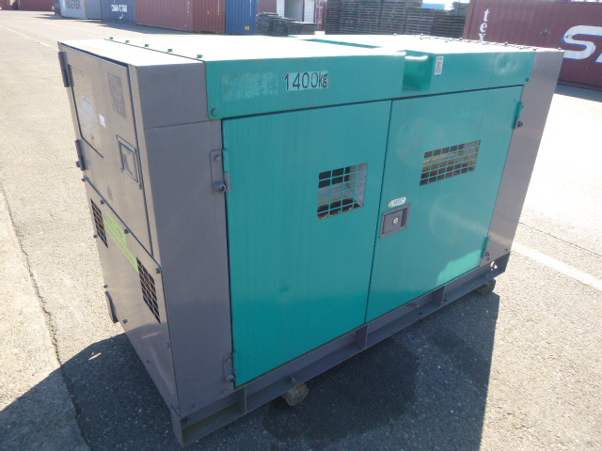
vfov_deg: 54.9
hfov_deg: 69.4
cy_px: 226
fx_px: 435
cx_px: 301
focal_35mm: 25
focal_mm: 4.5
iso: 100
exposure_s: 1/125
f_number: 3.9
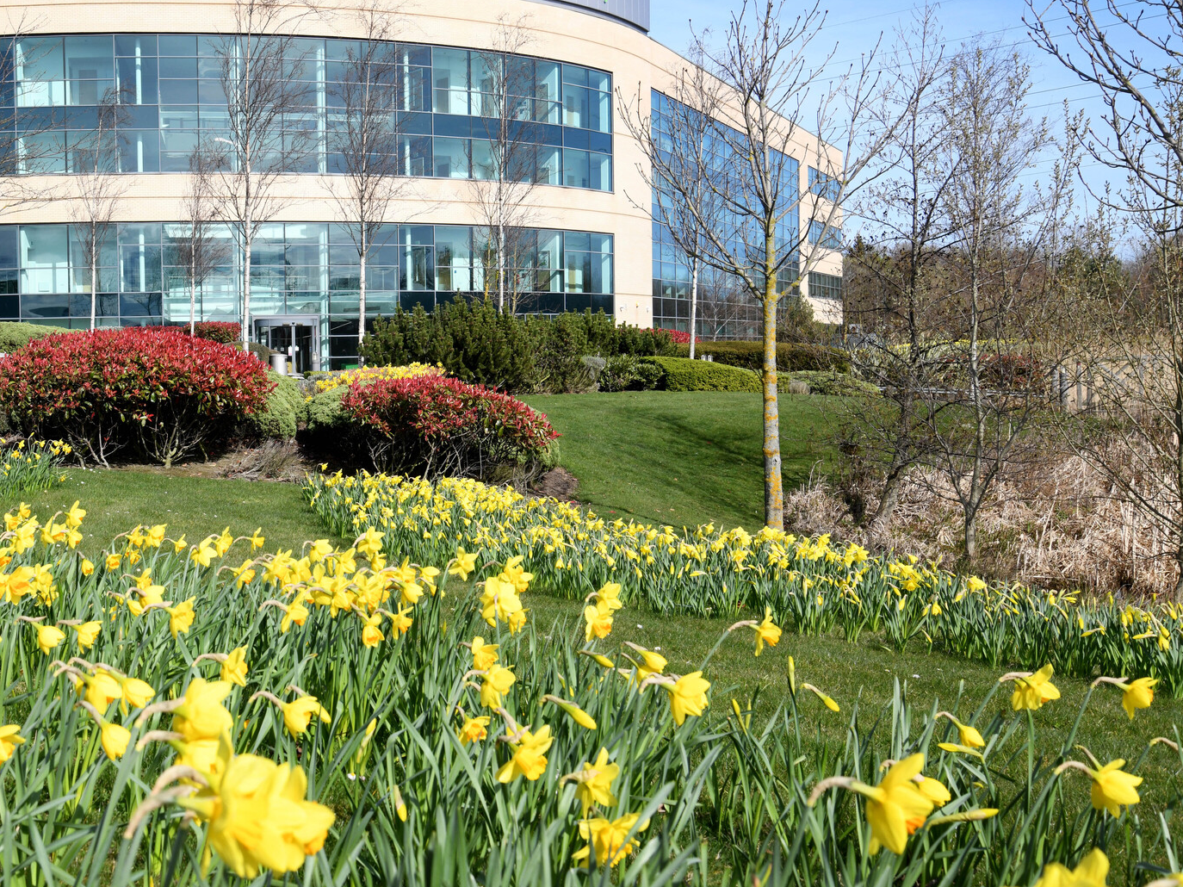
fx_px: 1777
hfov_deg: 36.0
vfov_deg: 28.0
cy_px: 397
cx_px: 306
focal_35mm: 52
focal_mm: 36
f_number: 13
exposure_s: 1/500
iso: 400
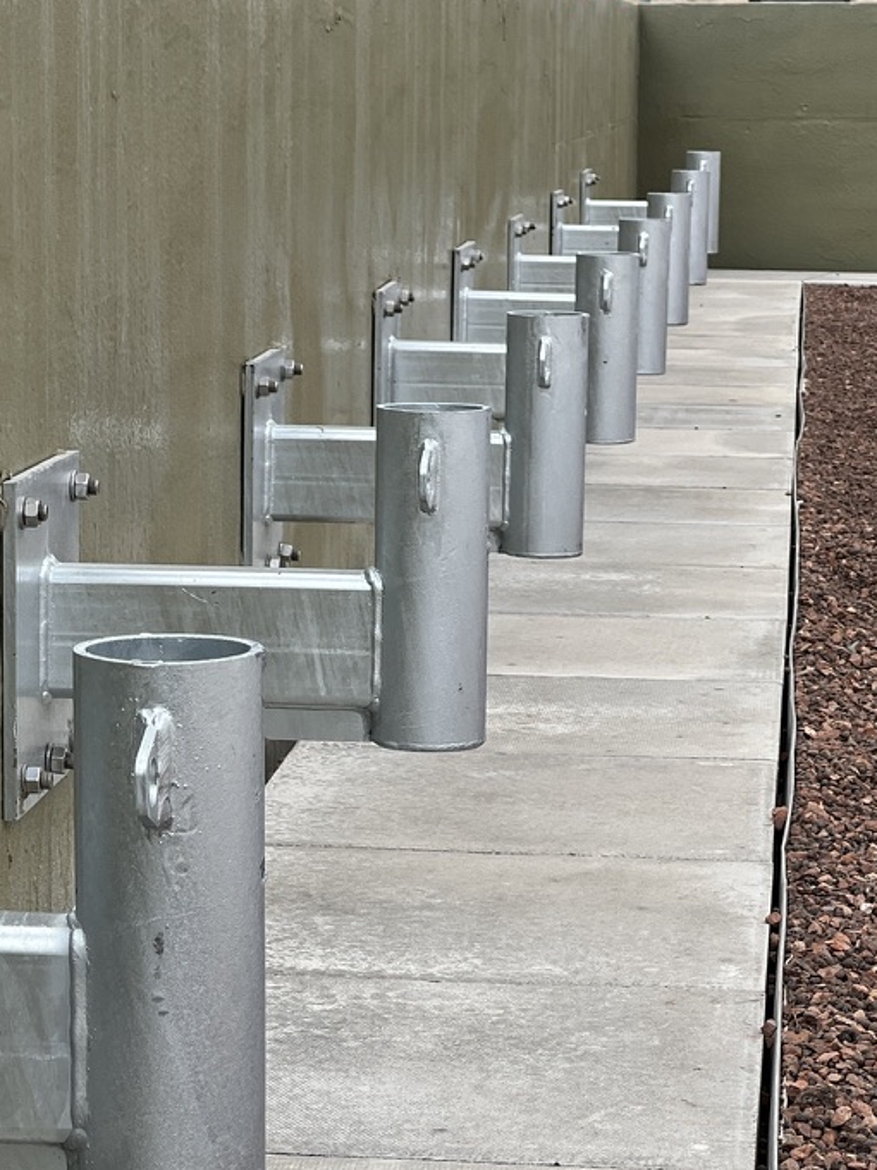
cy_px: 733
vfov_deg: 16.9
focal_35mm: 116
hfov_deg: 12.8
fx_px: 3918
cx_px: 373
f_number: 2.8
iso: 32
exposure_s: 1/358
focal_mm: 9
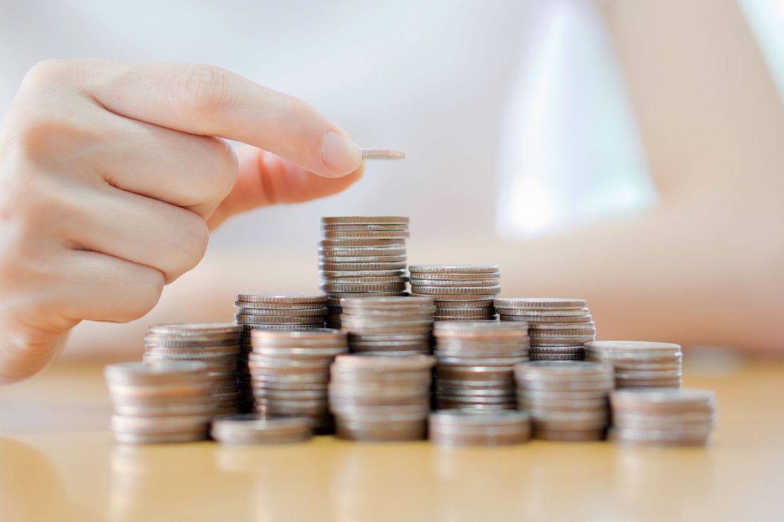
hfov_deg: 27.0
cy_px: 261
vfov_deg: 18.2
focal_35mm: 75
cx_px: 392
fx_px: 1633
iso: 200
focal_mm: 50
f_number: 2
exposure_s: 1/15
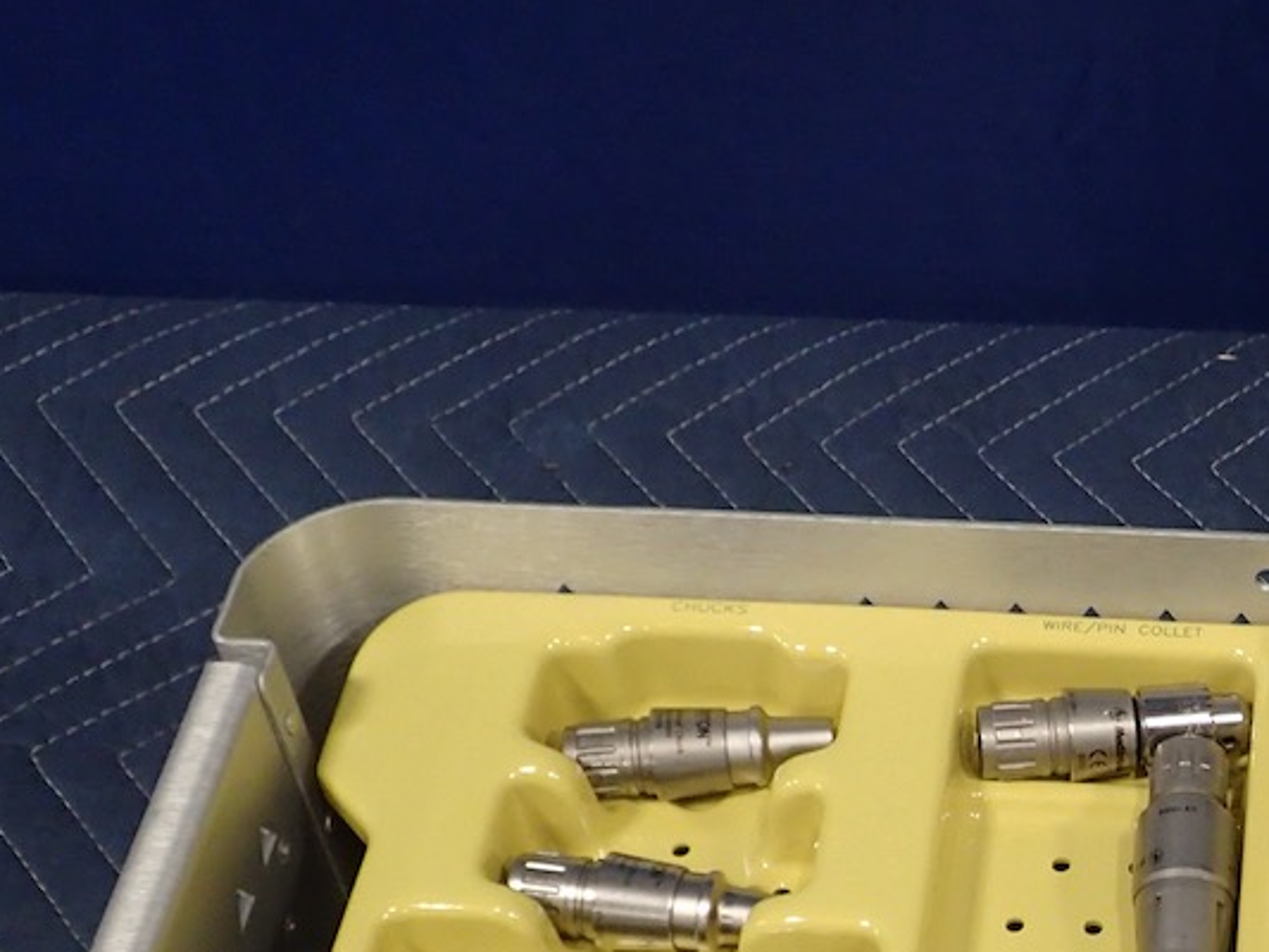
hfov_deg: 25.5
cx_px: 1321
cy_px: 931
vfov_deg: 19.9
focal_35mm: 72
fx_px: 2640
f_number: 2.3
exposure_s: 1/30
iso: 320
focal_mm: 5.5
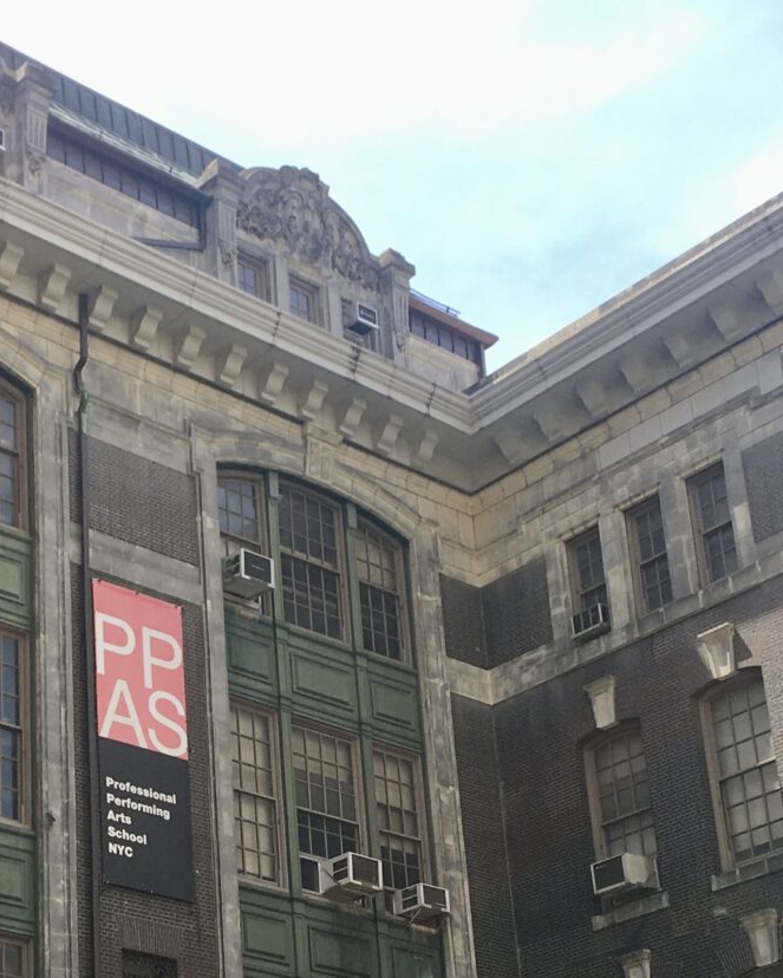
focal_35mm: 70
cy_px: 816
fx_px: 2027
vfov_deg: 26.5
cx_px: 120
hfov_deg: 21.5
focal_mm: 4.15
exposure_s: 1/557
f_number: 2.2
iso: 25
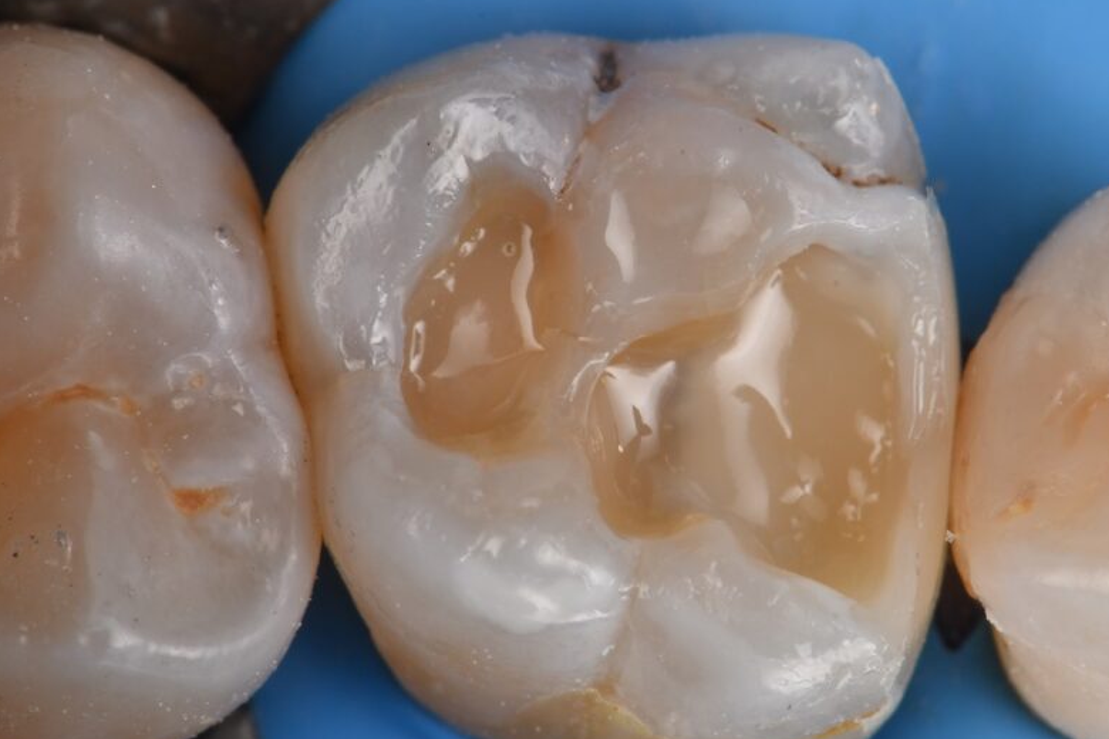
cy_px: 355
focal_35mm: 206
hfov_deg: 10.0
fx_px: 6345
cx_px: 675
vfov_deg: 6.7
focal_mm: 105
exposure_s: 1/160
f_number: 32
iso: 200
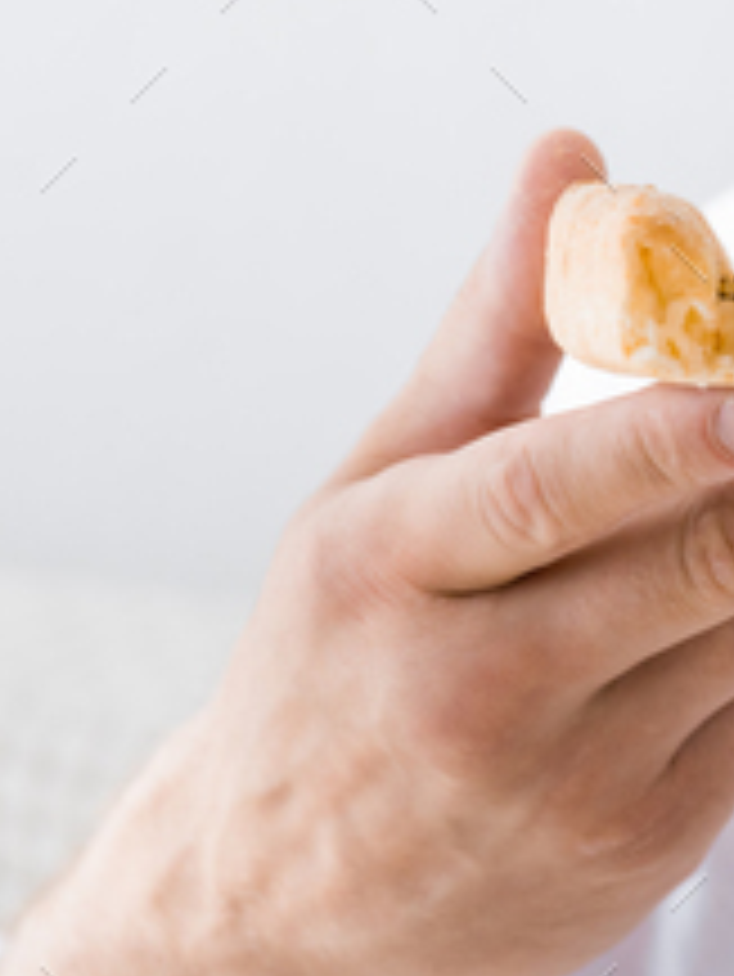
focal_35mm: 497
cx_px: 982
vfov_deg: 4.0
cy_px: 112
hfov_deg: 3.0
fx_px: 14037
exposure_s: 1/200
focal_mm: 190
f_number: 5.6
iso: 400
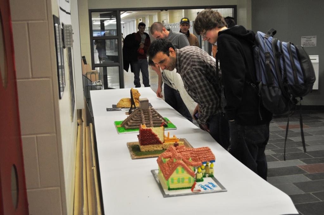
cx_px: 162
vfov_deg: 28.0
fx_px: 431
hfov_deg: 41.2
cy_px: 108
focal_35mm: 48
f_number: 4.8
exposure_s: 1/60
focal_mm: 32
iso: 560
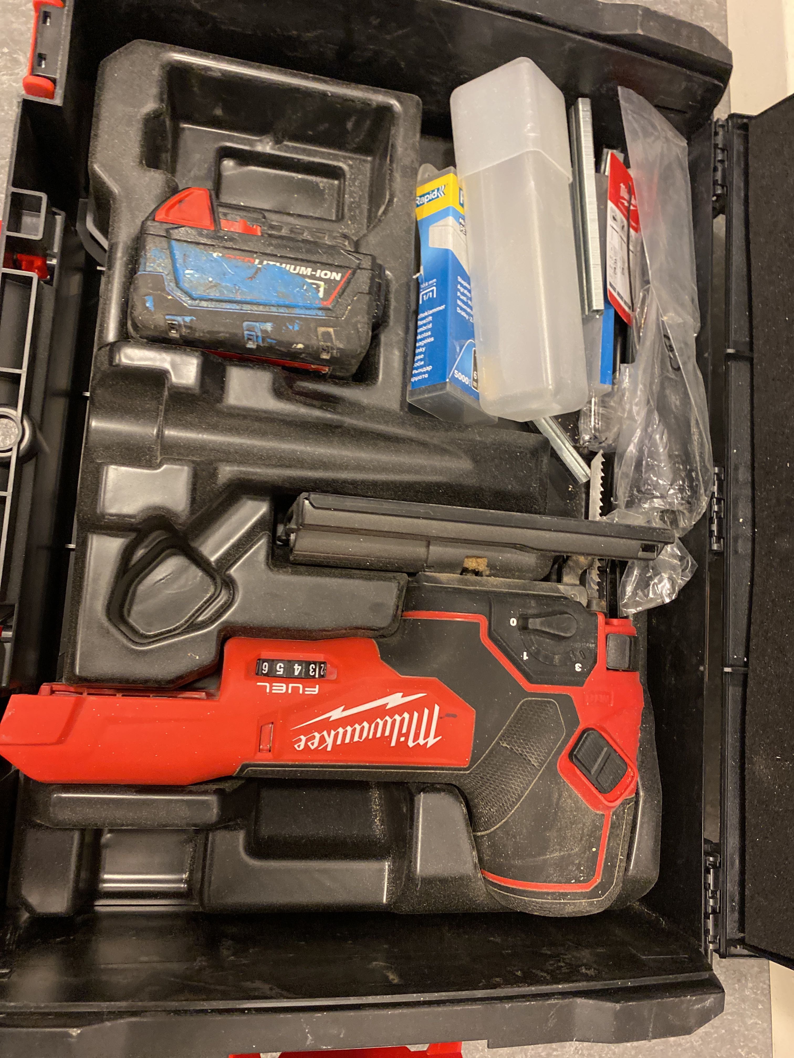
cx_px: 397
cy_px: 529
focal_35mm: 26
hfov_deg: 53.1
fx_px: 795
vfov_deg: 67.3
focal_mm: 4.25
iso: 500
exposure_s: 1/33
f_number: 1.8
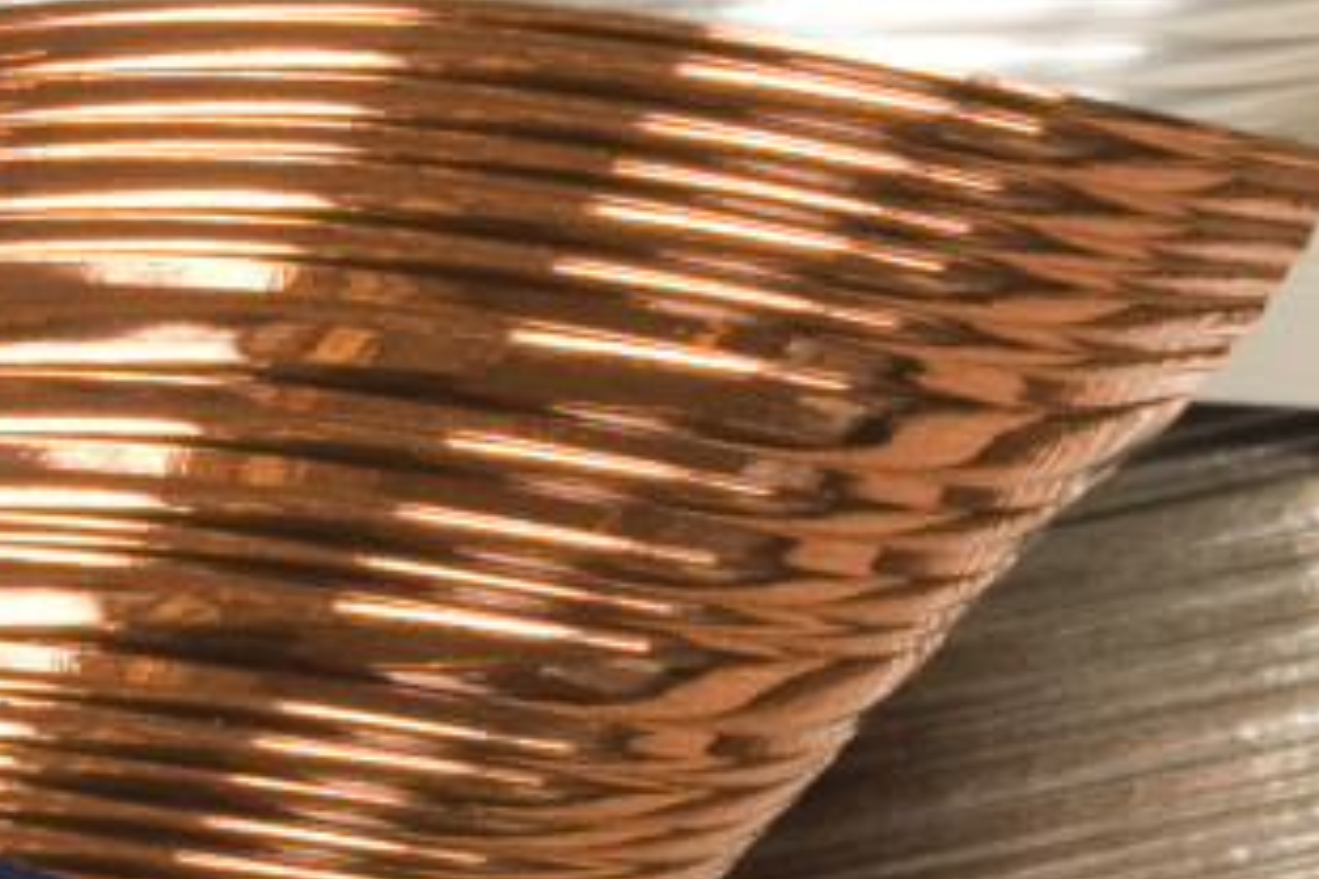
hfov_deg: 12.9
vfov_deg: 8.6
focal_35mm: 159
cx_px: 539
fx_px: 5824
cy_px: 638
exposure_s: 1.3
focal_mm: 55
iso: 200
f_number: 32
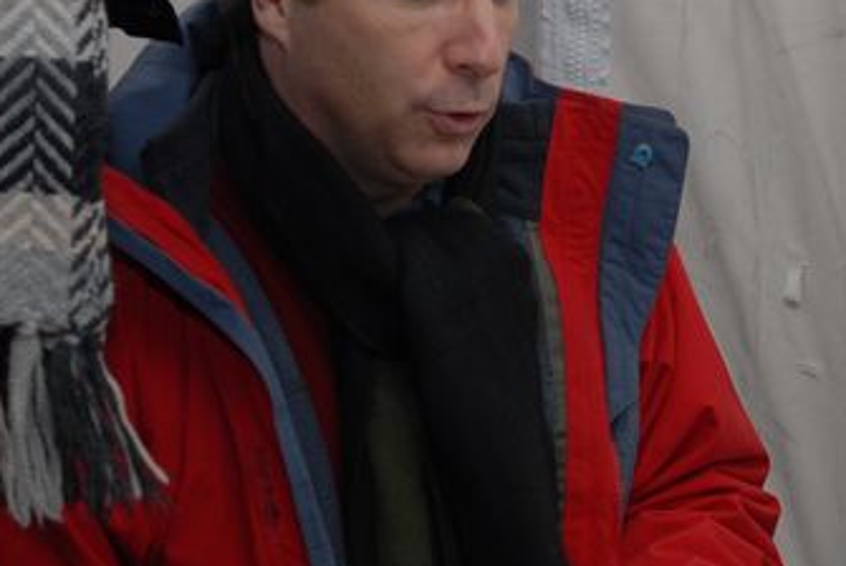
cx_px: 472
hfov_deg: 18.6
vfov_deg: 12.5
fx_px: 2587
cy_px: 277
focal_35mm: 110
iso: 100
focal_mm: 24
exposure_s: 1/60
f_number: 4
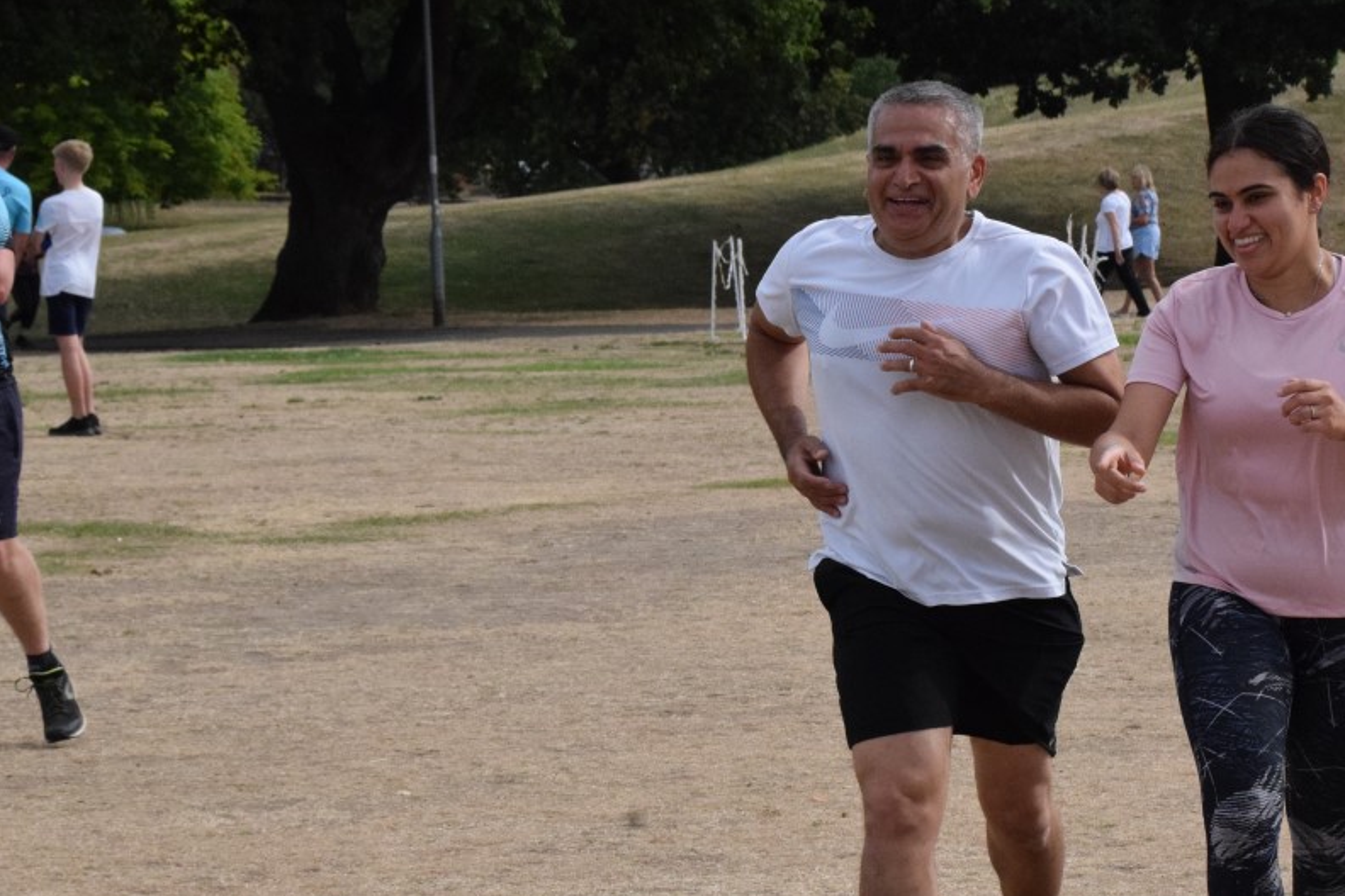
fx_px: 6687
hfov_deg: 11.5
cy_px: 511
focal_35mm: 179
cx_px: 802
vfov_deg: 7.7
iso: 3200
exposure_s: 1/3200
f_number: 14
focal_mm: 82
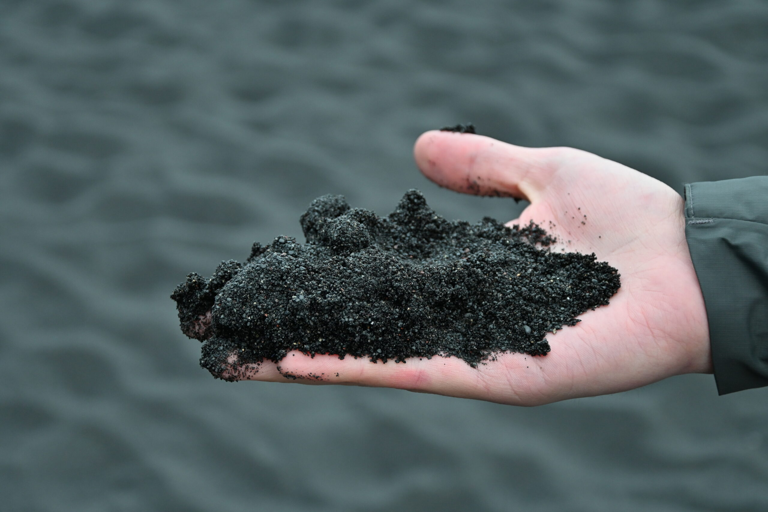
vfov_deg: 18.9
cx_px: 384
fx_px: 1536
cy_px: 256
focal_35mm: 72
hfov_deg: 28.1
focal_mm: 48
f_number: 5
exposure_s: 1/125
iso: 500
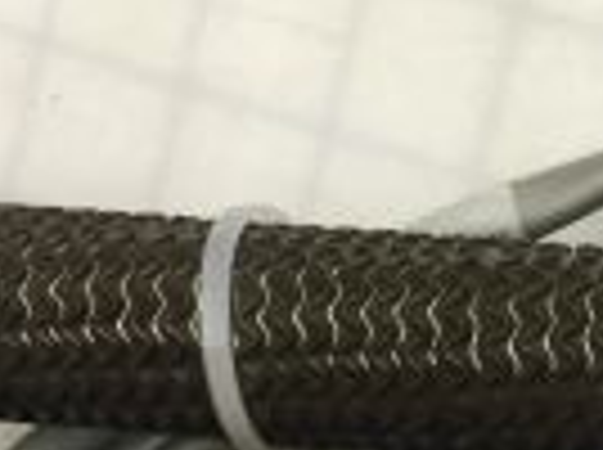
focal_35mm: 130
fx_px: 2261
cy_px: 711
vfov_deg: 10.9
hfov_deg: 14.7
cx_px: 729
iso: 32
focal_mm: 4.15
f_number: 2.2
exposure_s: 1/15
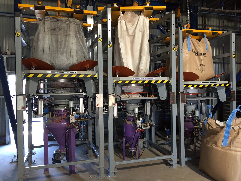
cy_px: 90
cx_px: 120
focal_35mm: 29
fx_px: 202
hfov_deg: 61.7
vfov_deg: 48.2
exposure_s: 1/30
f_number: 2.2
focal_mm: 4.15
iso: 100
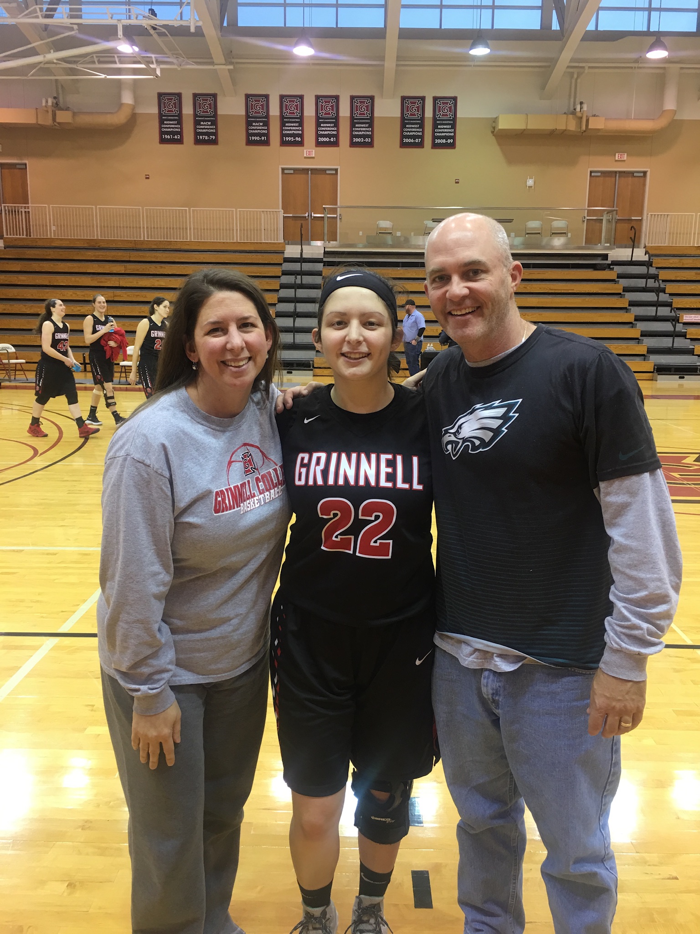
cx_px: 350
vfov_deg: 61.7
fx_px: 782
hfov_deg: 48.2
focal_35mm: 29
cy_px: 467
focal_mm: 4.15
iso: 32
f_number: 2.2
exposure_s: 1/30
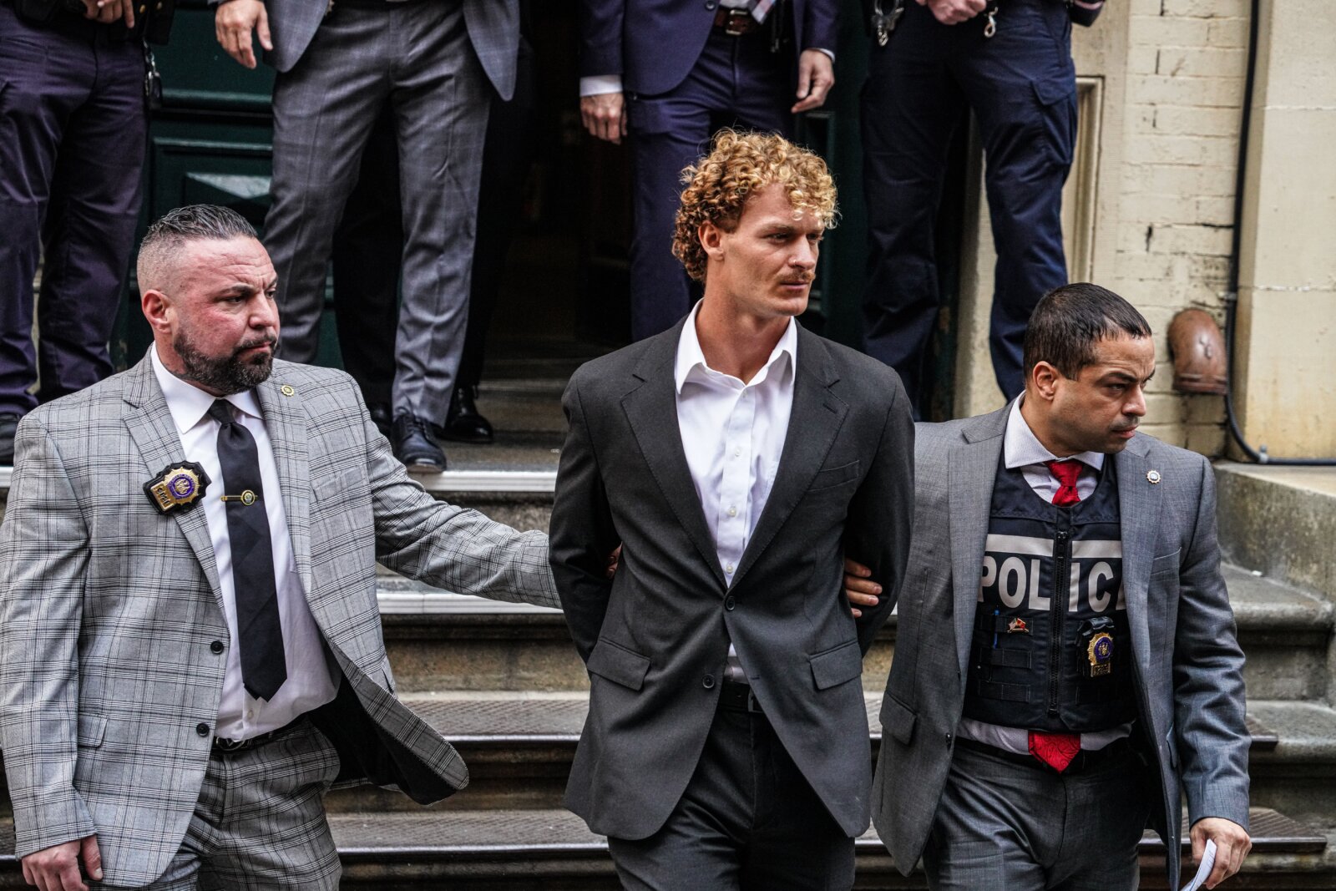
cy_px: 446
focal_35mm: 125
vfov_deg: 11.0
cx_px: 668
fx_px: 4639
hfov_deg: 16.4
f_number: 5.6
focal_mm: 125
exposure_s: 1/1250
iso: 2000
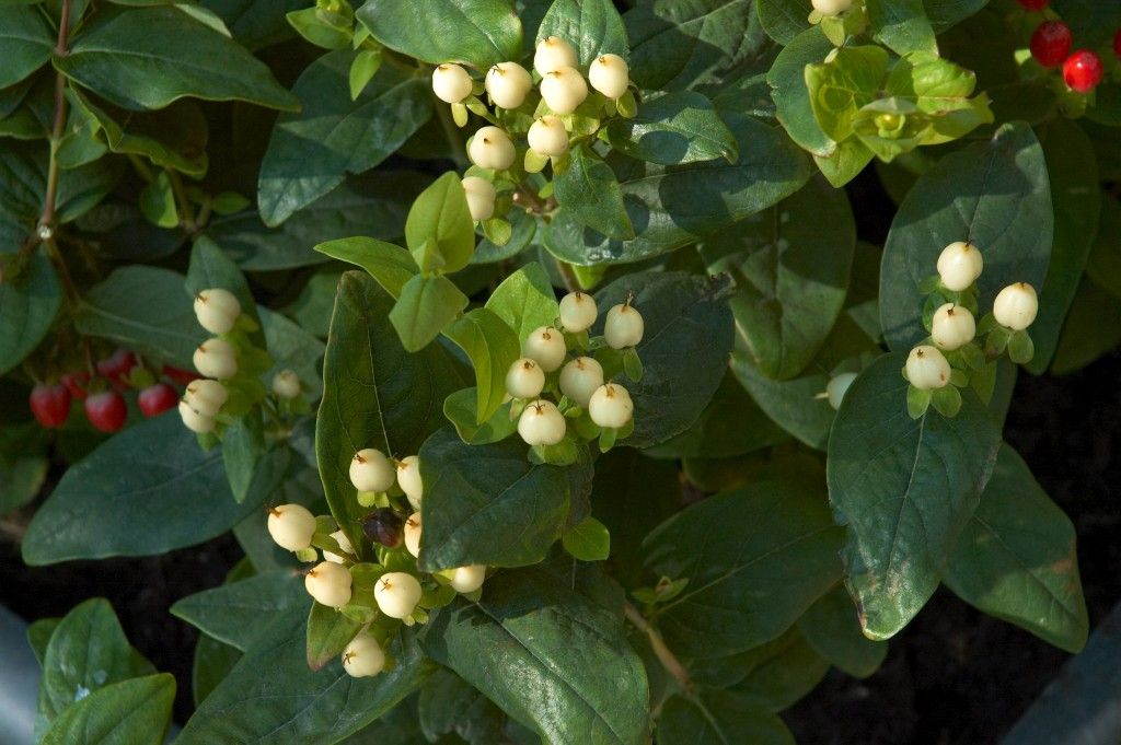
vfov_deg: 13.0
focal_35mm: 105
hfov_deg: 19.5
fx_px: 3267
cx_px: 560
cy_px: 372
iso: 400
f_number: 9.5
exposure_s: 1/350
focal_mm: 70
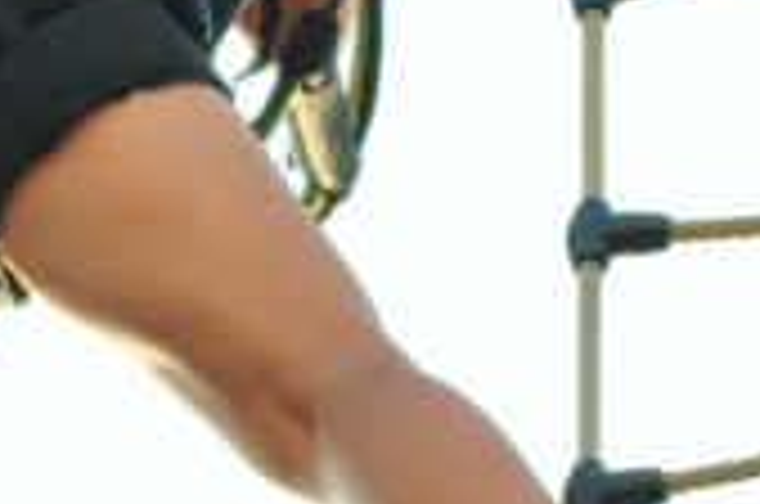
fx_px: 16352
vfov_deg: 1.8
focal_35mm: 776
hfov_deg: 2.7
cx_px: 207
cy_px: 36
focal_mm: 85
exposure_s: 1/320
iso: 200
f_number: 4
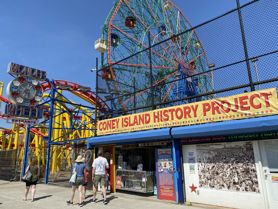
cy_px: 104
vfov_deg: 53.1
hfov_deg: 67.3
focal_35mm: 26
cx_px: 139
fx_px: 209
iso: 32
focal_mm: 4.25
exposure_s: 1/3205
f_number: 1.8
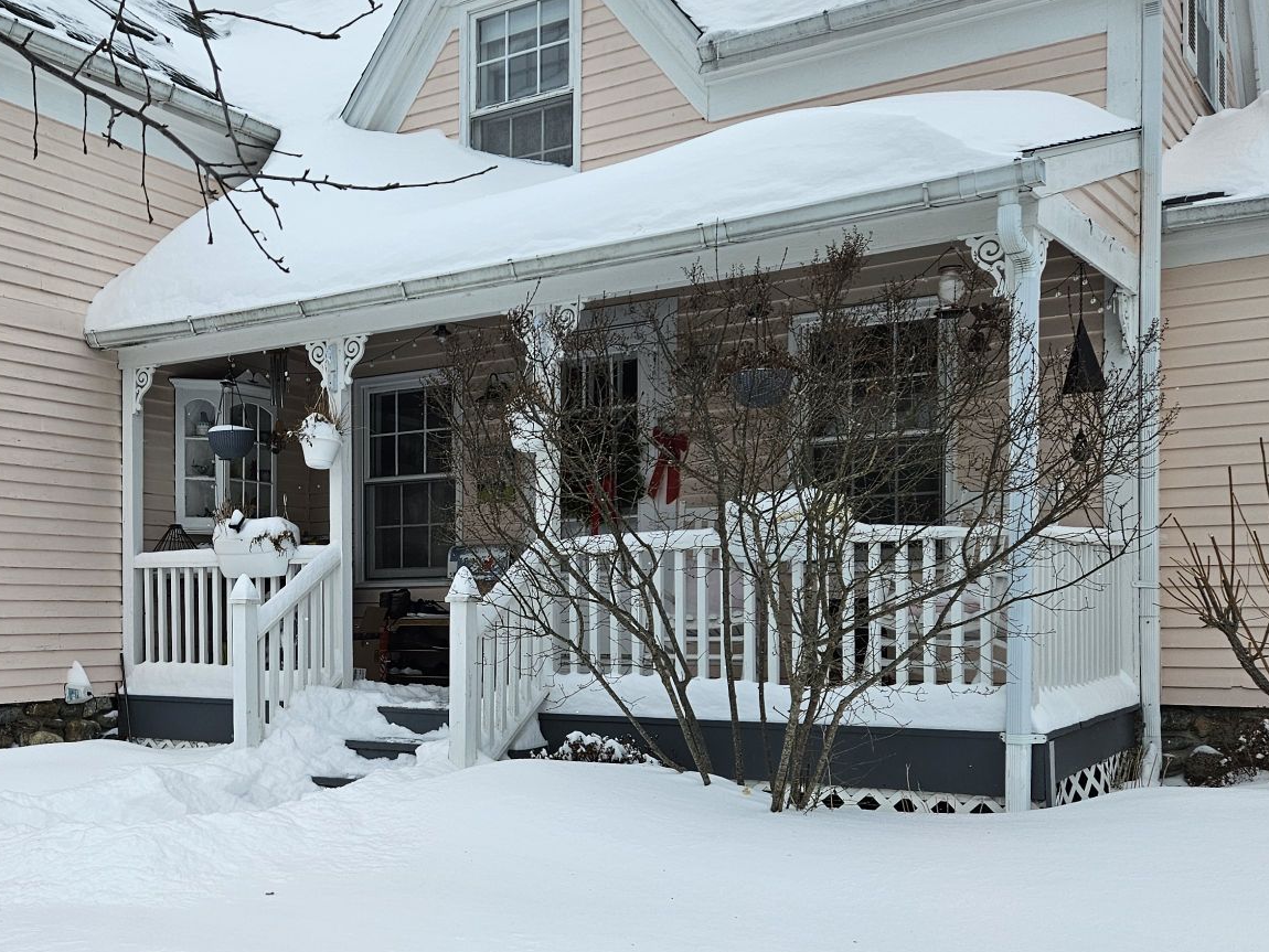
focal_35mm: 40
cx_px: 366
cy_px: 596
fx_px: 1467
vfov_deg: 35.8
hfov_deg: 45.6
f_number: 1.8
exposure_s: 1/1480
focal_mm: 5.4
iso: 32
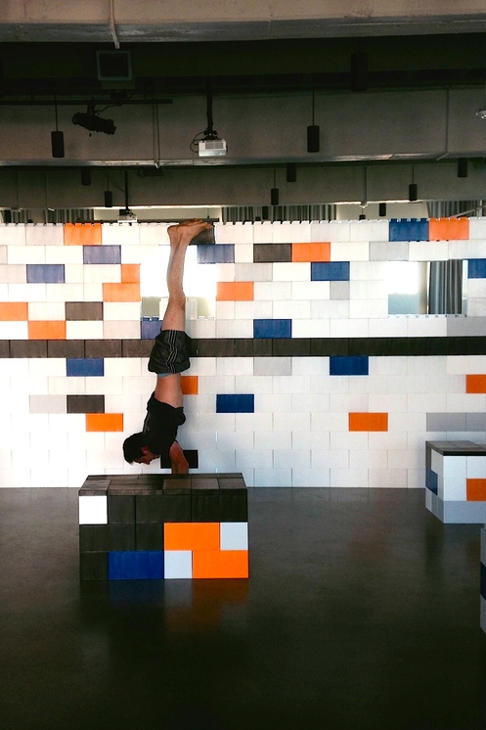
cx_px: 182
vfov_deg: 42.8
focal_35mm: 46
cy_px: 364
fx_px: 932
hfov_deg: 29.1
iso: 50
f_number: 2.4
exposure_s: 1/30
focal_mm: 4.12
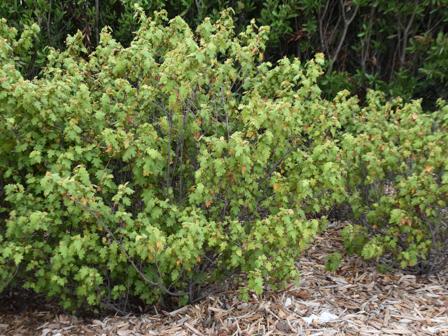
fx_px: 686
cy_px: 168
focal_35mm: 53
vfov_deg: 27.5
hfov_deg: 36.1
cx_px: 193
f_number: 8
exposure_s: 1/250
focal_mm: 32
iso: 800
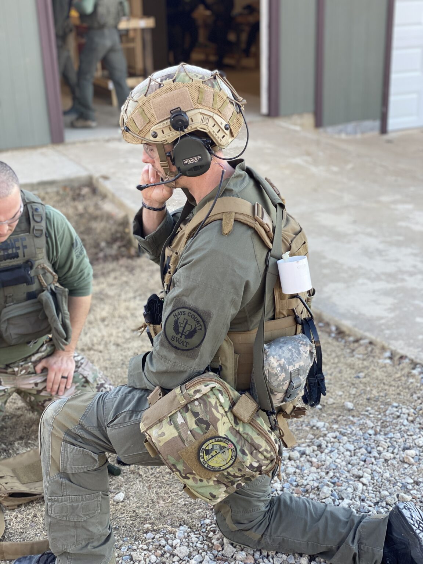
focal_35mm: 52
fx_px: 847
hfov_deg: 28.0
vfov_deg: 36.8
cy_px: 282
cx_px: 212
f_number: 2
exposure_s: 1/122
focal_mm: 6
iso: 40
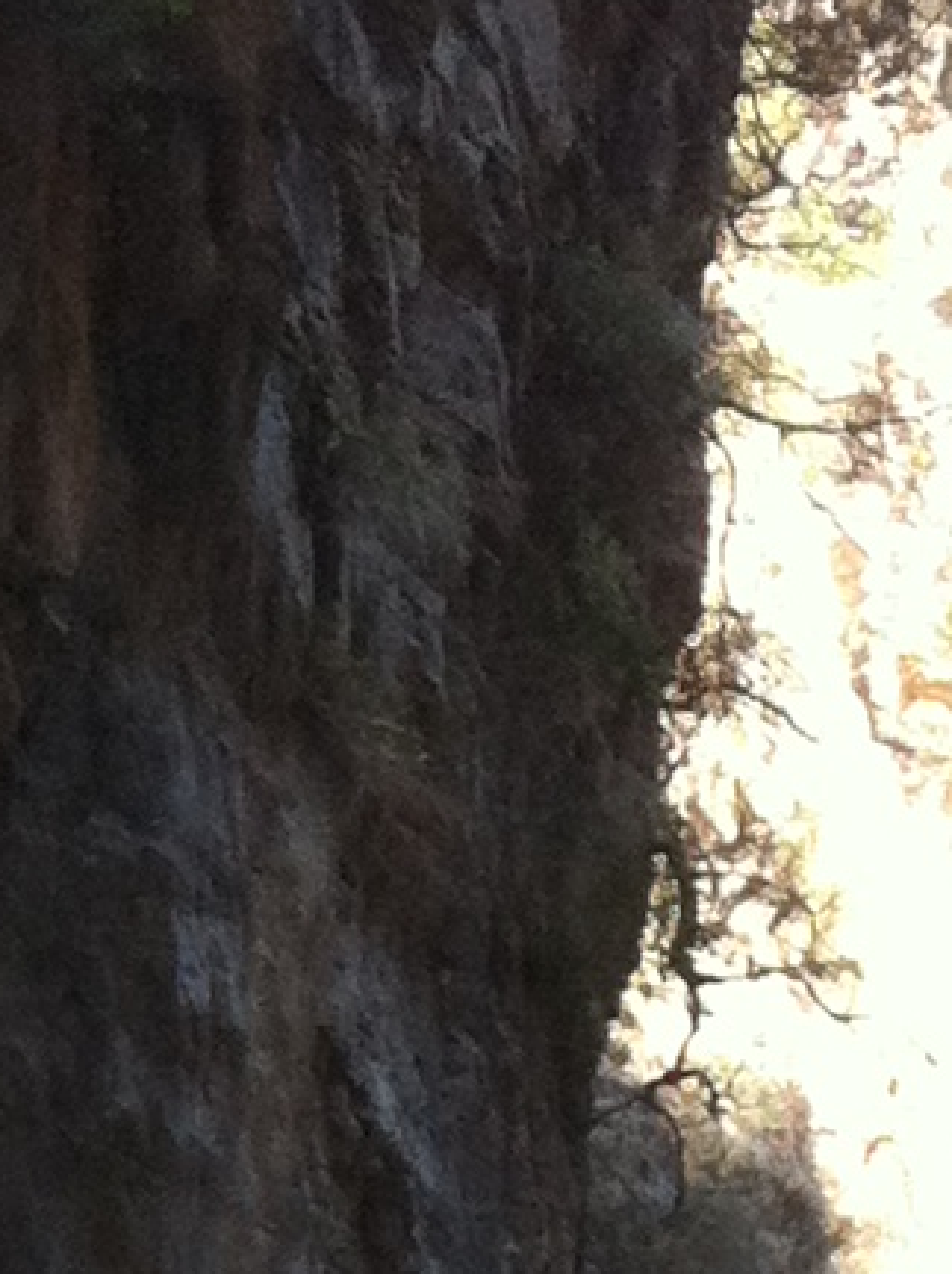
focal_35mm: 210
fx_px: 7716
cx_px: 2597
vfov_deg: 8.2
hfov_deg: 6.6
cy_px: 3651
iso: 100
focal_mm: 3.85
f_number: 2.8
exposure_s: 1/60
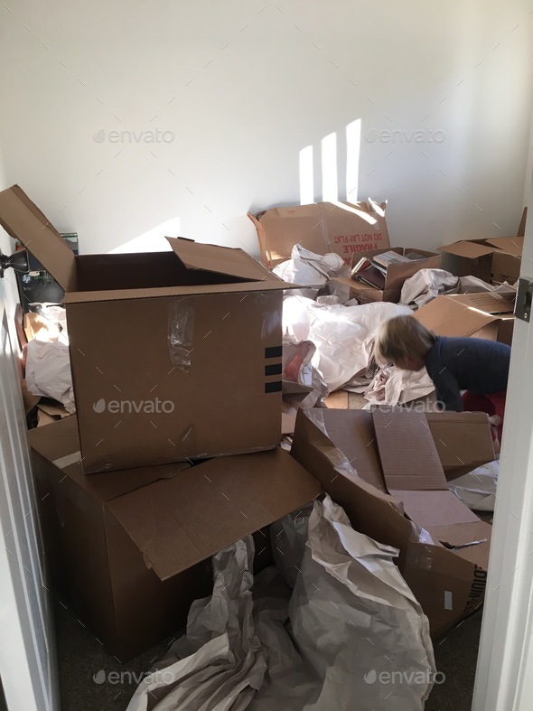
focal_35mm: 29
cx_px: 266
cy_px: 356
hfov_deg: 48.2
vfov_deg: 61.7
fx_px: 596
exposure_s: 1/30
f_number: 2.2
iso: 25
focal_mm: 4.15
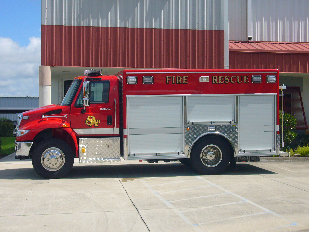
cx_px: 154
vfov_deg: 23.3
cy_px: 116
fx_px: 562
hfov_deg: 30.7
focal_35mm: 63
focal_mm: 10.3
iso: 80
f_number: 8
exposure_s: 1/250
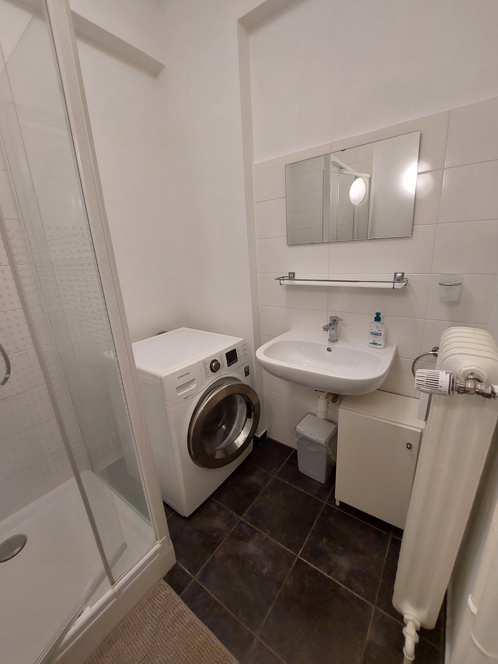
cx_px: 249
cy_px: 332
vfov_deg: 106.2
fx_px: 249
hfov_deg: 89.9
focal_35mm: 13
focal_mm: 1.74
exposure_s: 1/50
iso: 125
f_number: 2.2
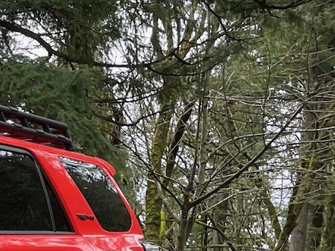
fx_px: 900
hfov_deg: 17.8
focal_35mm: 93
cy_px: 355
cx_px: -226
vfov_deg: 14.9
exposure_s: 1/121
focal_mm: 4.2
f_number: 1.6
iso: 100
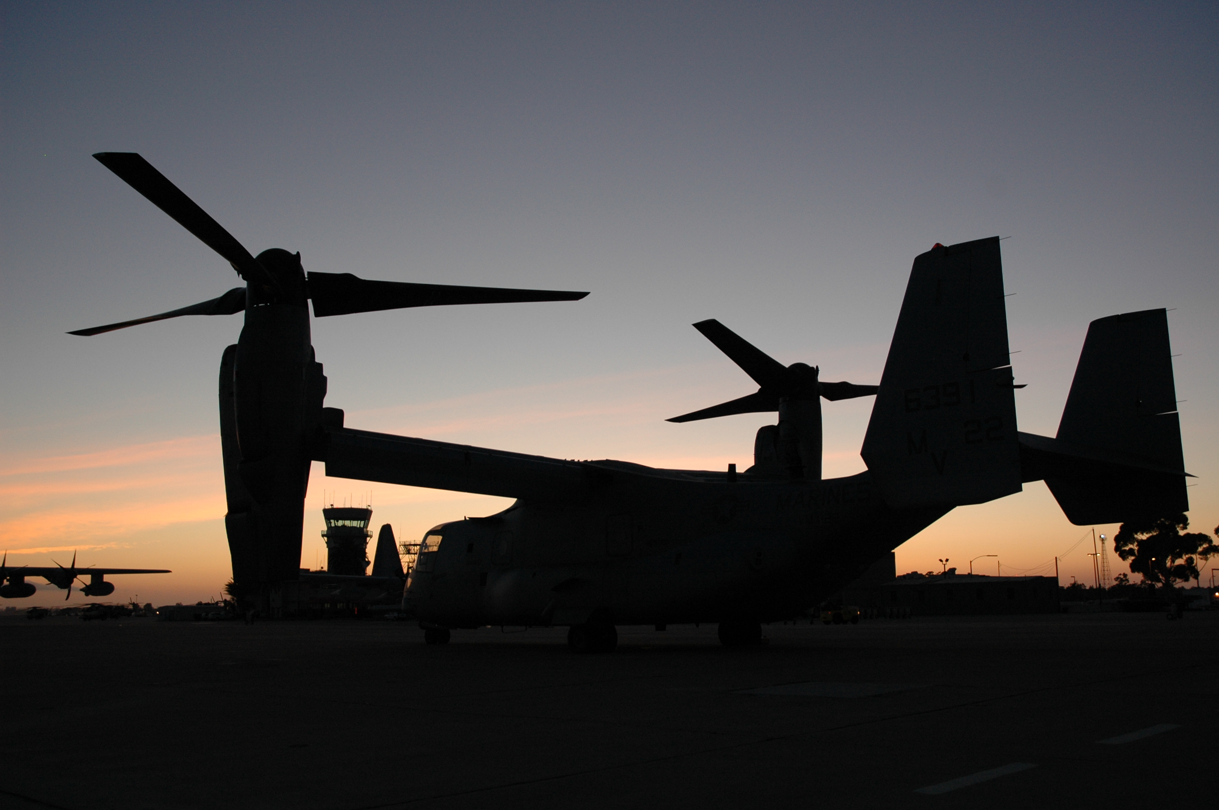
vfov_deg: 36.8
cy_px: 405
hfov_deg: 53.2
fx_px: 1218
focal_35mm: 36
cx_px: 610
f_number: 4.5
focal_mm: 24
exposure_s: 1/80
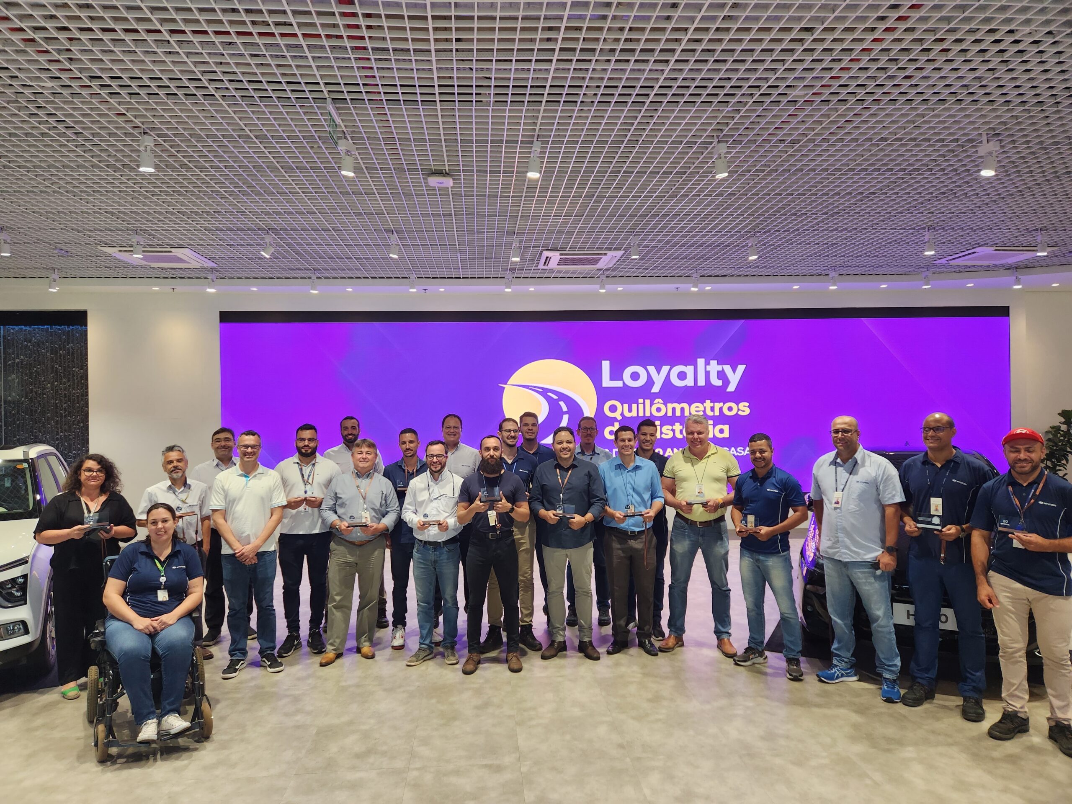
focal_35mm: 23
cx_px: 536
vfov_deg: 58.9
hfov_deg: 73.9
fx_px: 712
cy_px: 402
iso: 160
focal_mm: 5.4
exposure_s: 1/120
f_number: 1.8
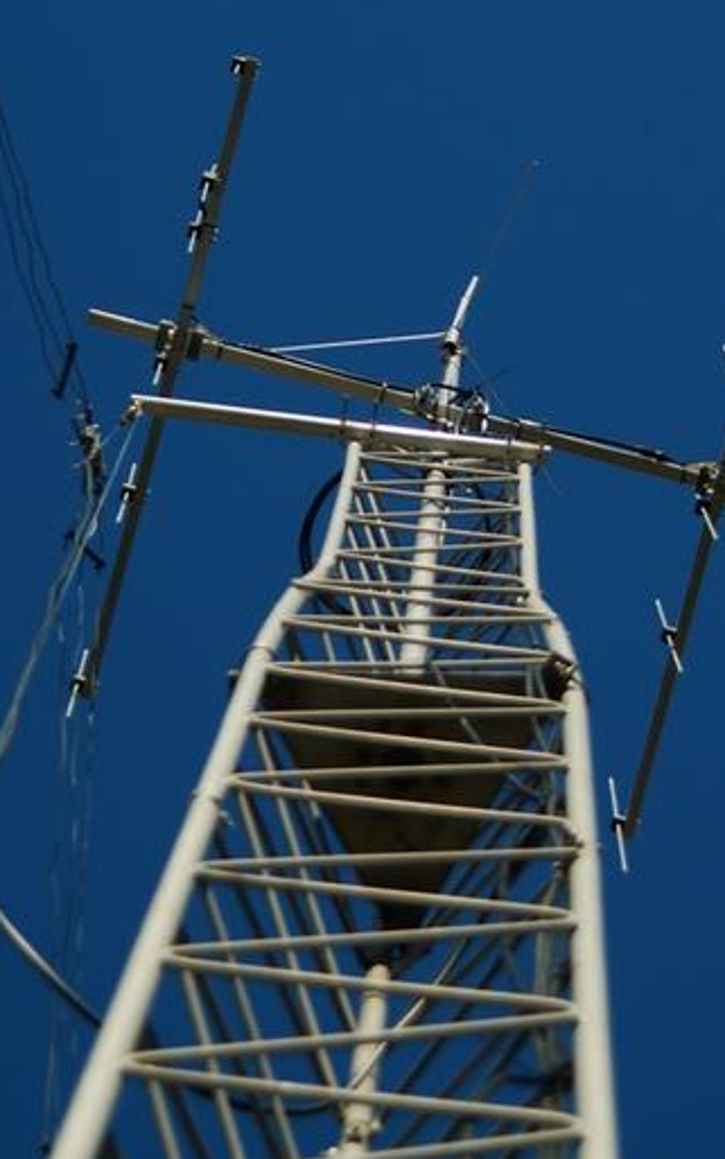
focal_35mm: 167
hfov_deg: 7.9
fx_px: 5275
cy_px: 499
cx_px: 453
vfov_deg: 12.5
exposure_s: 1/1500
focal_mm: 70
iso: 200
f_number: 5
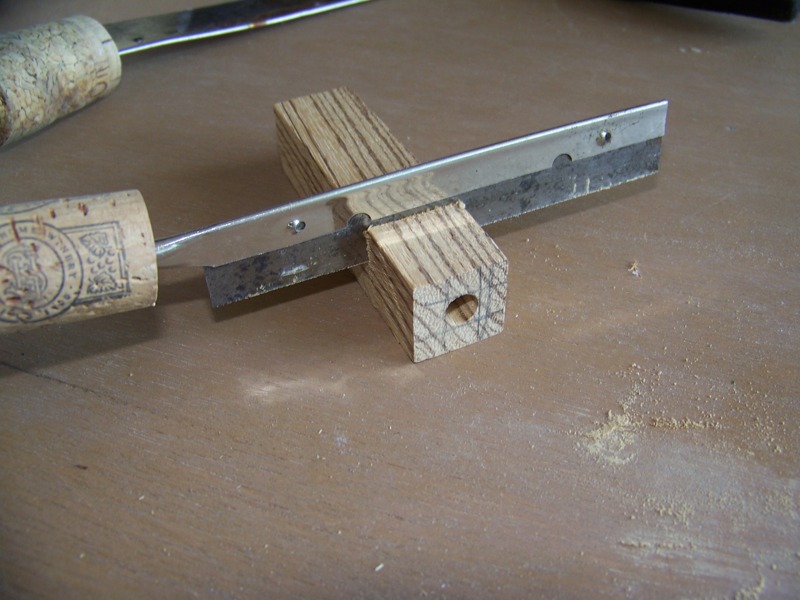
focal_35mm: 36
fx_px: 832
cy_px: 300
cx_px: 400
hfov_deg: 51.4
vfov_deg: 39.7
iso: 64
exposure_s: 1/30
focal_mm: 5.85
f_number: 2.8
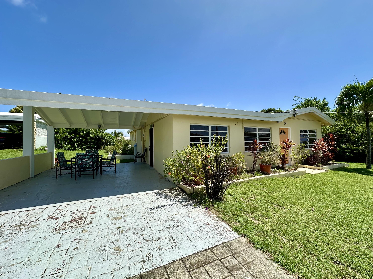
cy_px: 140
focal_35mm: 14
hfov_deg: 102.1
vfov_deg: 85.7
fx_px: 151
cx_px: 186
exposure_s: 1/1595
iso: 40
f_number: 2.2
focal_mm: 2.22
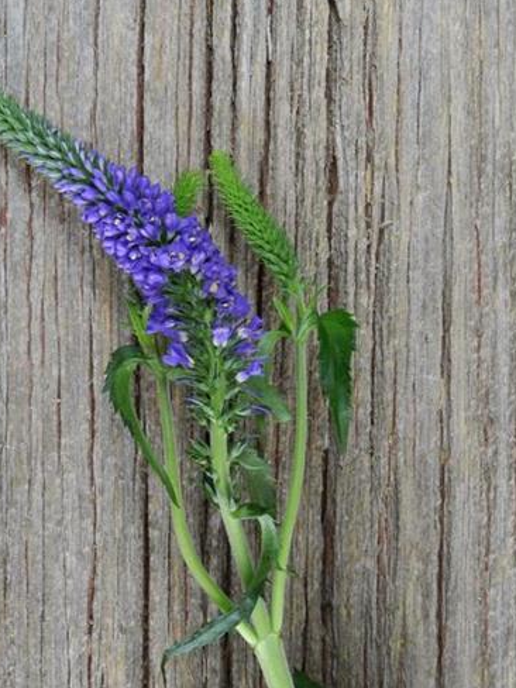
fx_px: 1630
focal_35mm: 82
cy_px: 259
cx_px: 188
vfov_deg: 23.8
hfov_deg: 18.0
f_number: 4.6
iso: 400
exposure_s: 1/10
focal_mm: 10.7
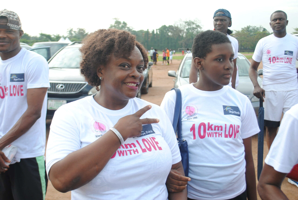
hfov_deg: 44.9
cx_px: 149
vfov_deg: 31.0
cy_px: 100
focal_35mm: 44
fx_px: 361
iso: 200
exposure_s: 1/200
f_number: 4.5
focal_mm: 29
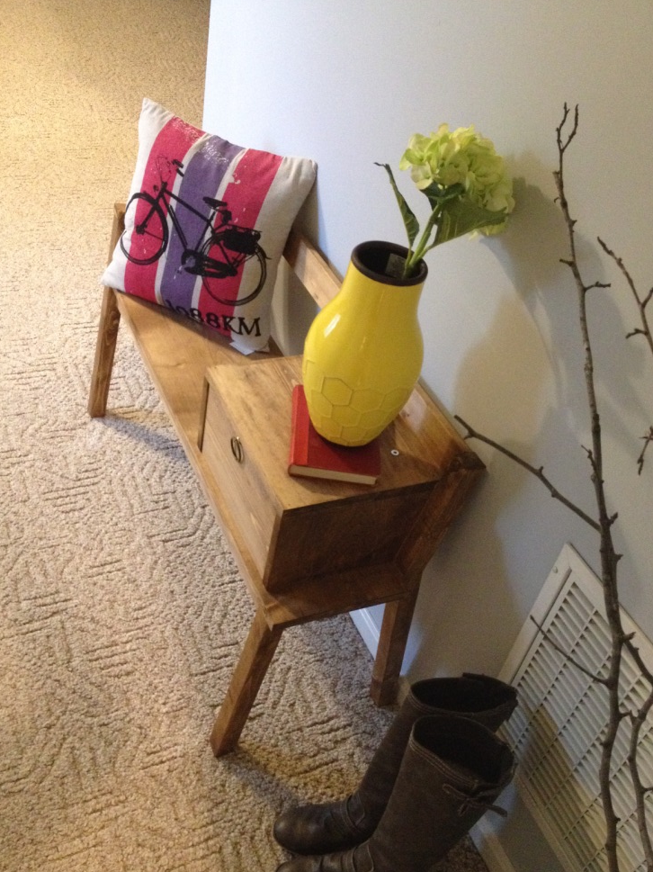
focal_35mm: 37
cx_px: 313
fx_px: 931
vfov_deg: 50.1
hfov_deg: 38.6
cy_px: 458
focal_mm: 4.28
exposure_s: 1/20
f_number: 2.4
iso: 400
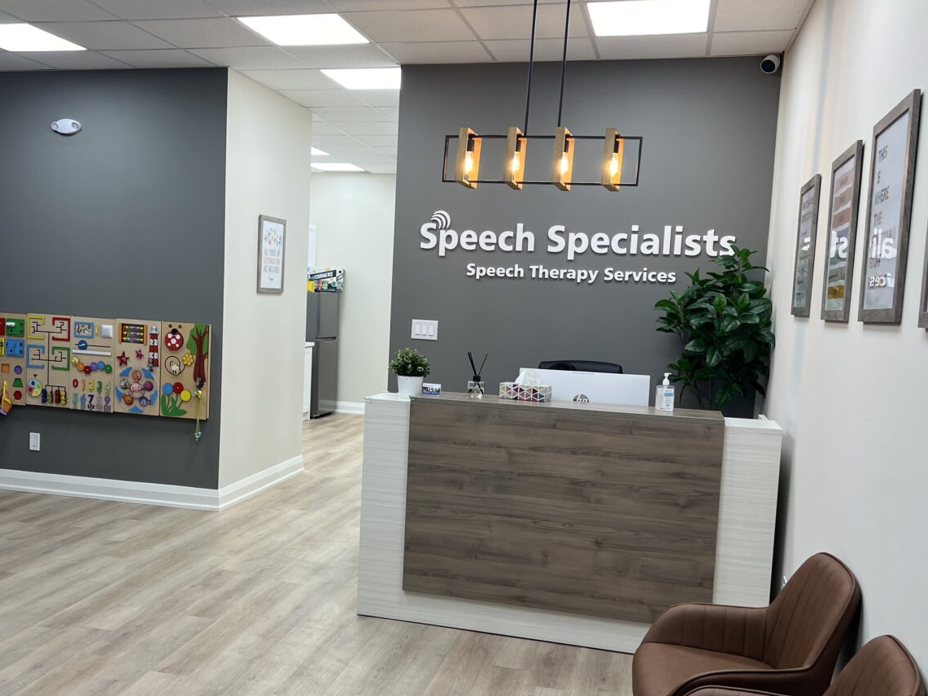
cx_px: 405
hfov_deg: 52.5
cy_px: 383
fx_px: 938
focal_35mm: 35
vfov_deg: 40.7
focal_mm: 5.7
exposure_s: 1/120
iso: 64
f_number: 1.5
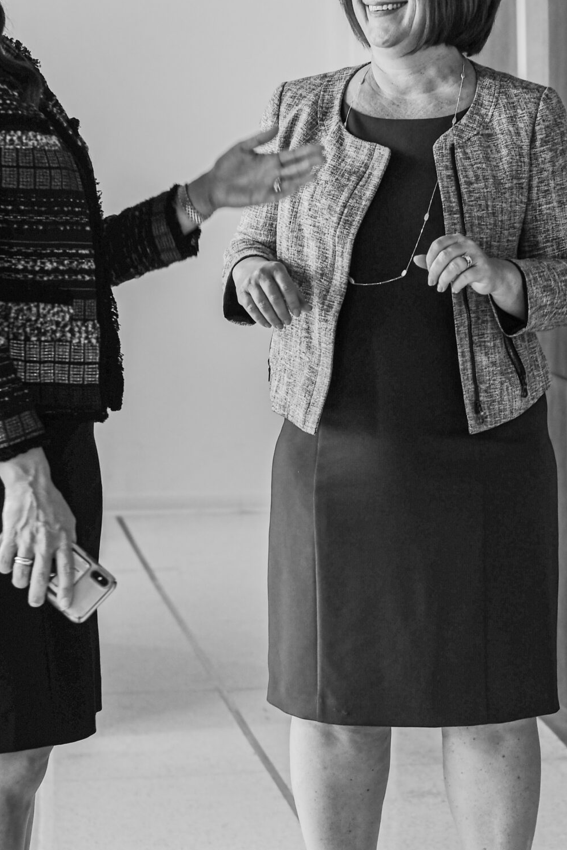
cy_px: 383
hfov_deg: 10.6
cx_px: 492
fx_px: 3047
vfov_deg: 15.9
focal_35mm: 129
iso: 160
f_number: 2.8
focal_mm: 50
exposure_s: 1/125
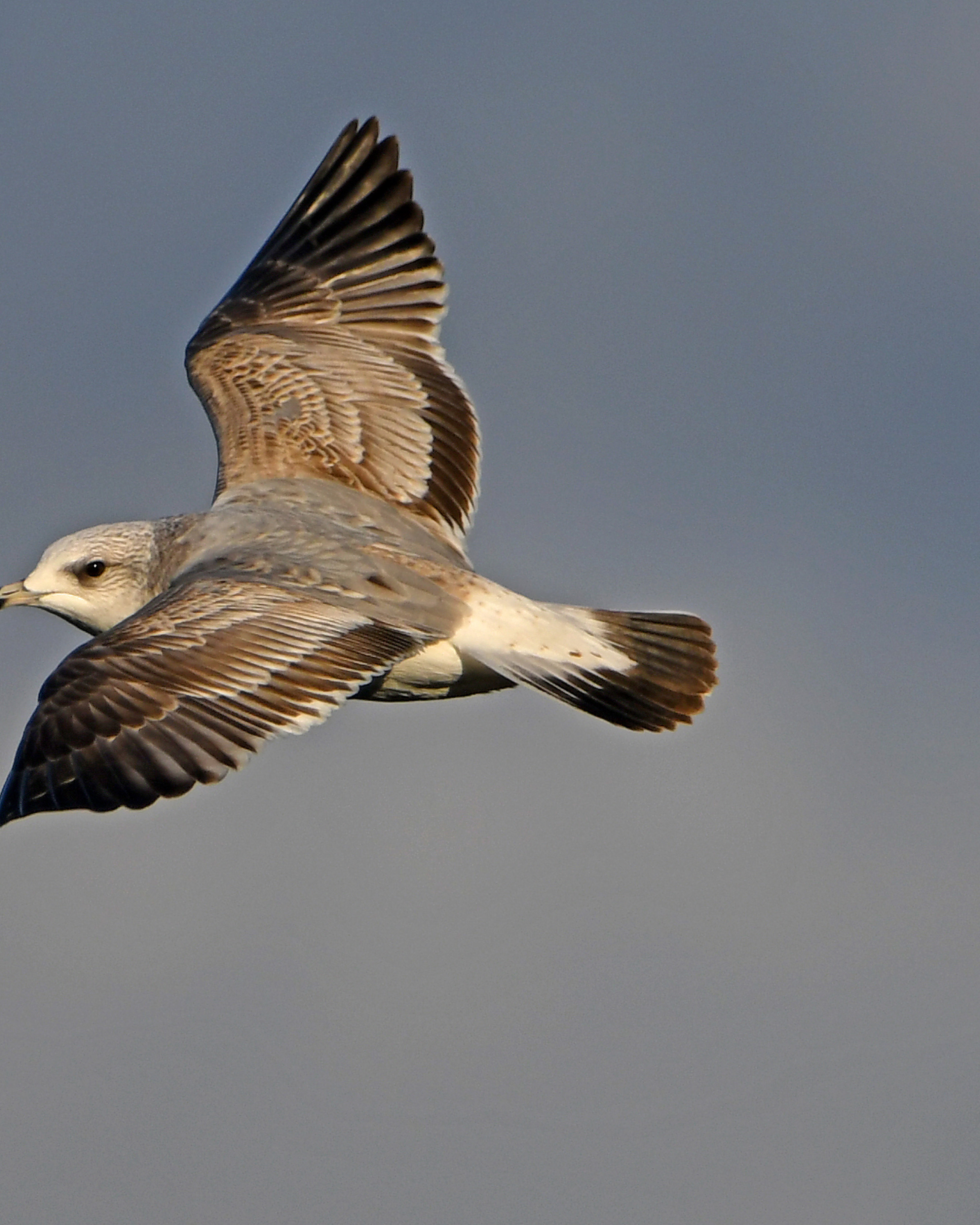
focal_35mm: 990
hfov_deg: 1.6
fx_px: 35890
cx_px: 158
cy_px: 610
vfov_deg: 2.0
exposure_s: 1/2500
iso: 220
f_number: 6.3
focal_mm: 460
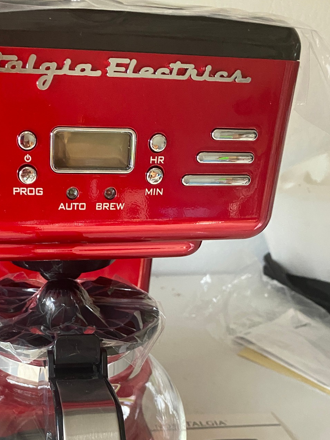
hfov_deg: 34.4
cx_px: 85
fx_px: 521
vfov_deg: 44.6
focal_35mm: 41
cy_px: 315
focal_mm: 4.25
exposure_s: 1/60
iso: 400
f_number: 1.8
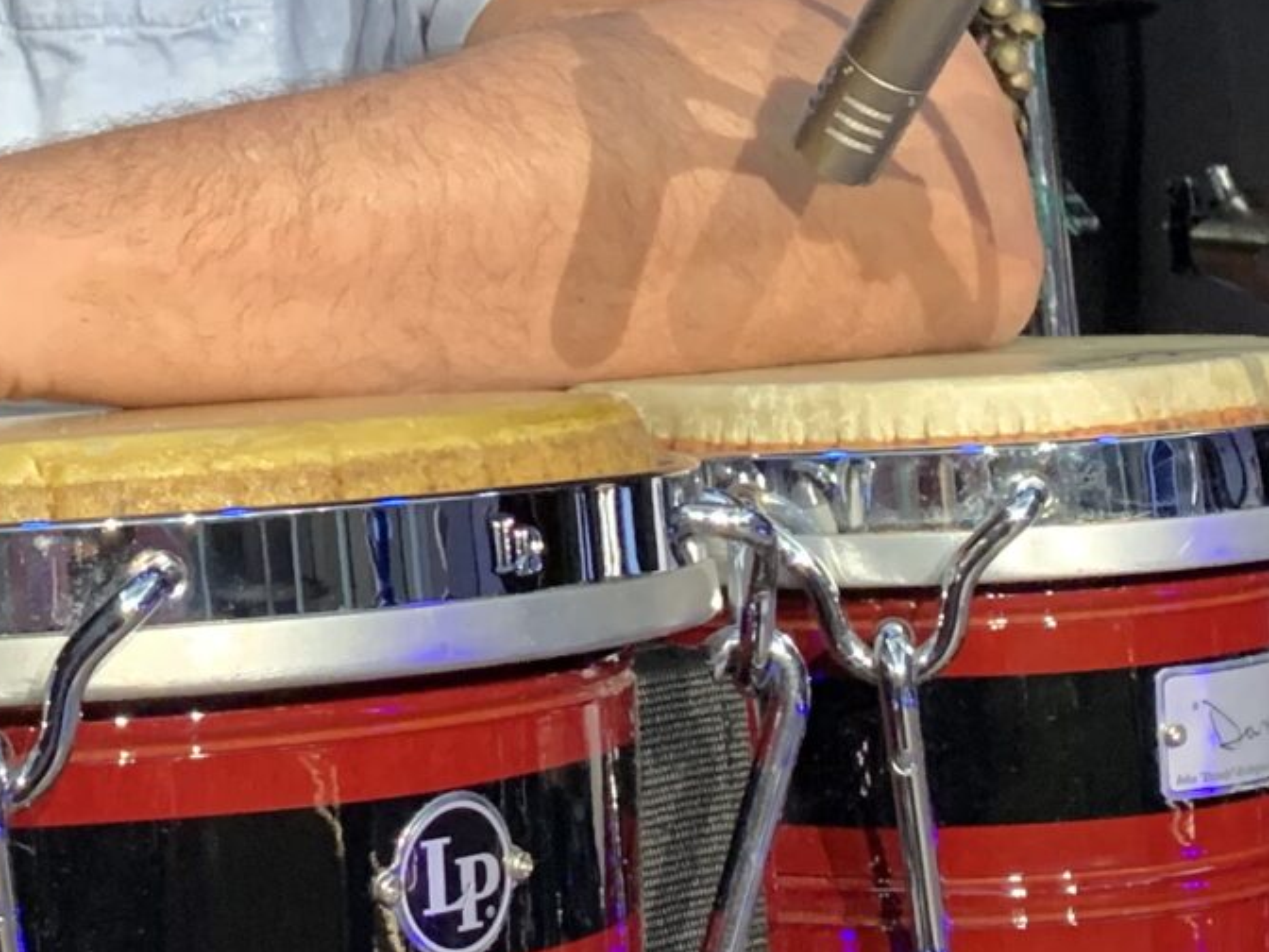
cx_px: 2
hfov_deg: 19.3
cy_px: -329
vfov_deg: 14.3
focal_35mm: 99
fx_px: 3629
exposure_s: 1/33
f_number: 1.8
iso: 250
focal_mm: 4.25
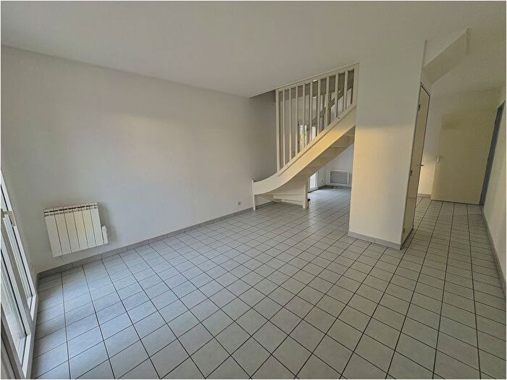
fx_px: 205
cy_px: 190
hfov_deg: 102.1
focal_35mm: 14
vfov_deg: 85.7
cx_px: 254
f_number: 2.2
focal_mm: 2.22
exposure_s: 1/60
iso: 320
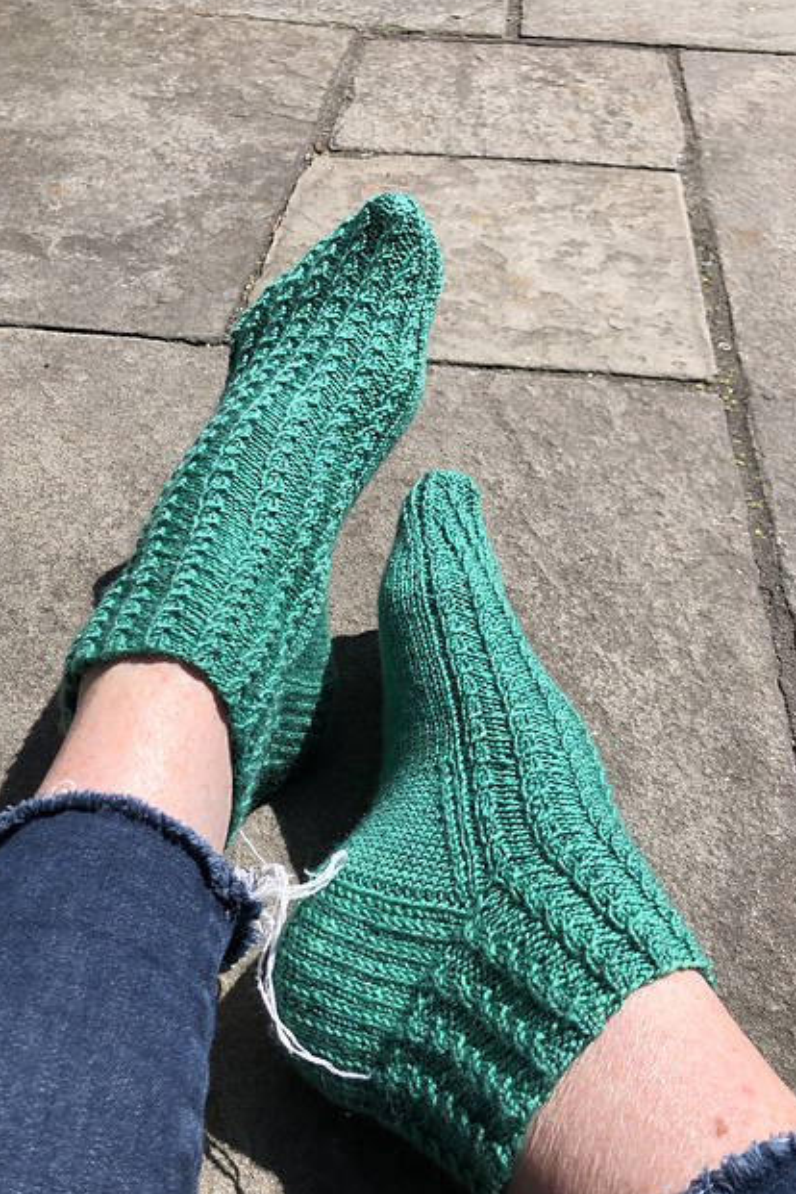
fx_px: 995
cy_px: 600
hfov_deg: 43.6
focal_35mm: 30
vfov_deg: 61.9
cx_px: 410
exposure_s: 1/1869
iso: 20
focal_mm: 3.99
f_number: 1.8
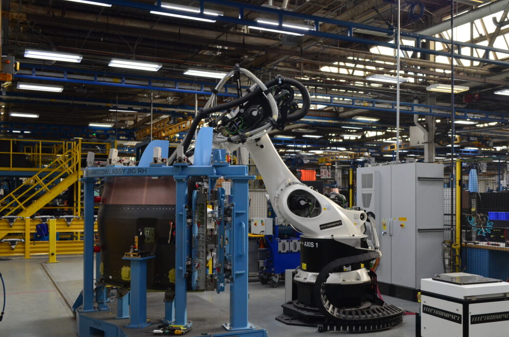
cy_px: 186
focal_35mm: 38
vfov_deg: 34.9
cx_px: 281
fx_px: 536
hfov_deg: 50.7
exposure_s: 1/200
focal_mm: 22
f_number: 7.1
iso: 800
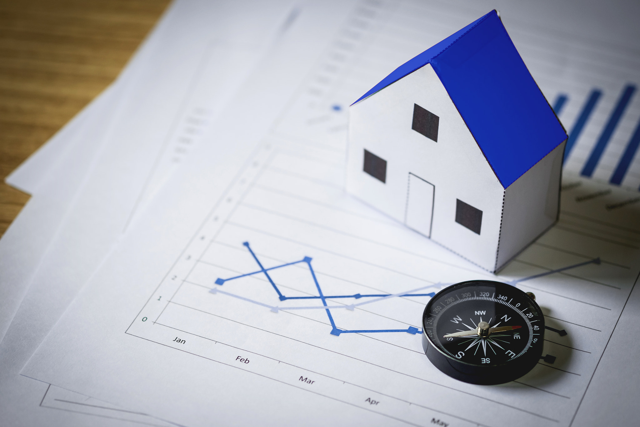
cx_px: 320
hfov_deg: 22.6
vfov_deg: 15.2
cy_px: 214
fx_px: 1600
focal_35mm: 90
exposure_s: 1/125
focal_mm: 60
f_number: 2.4
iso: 250
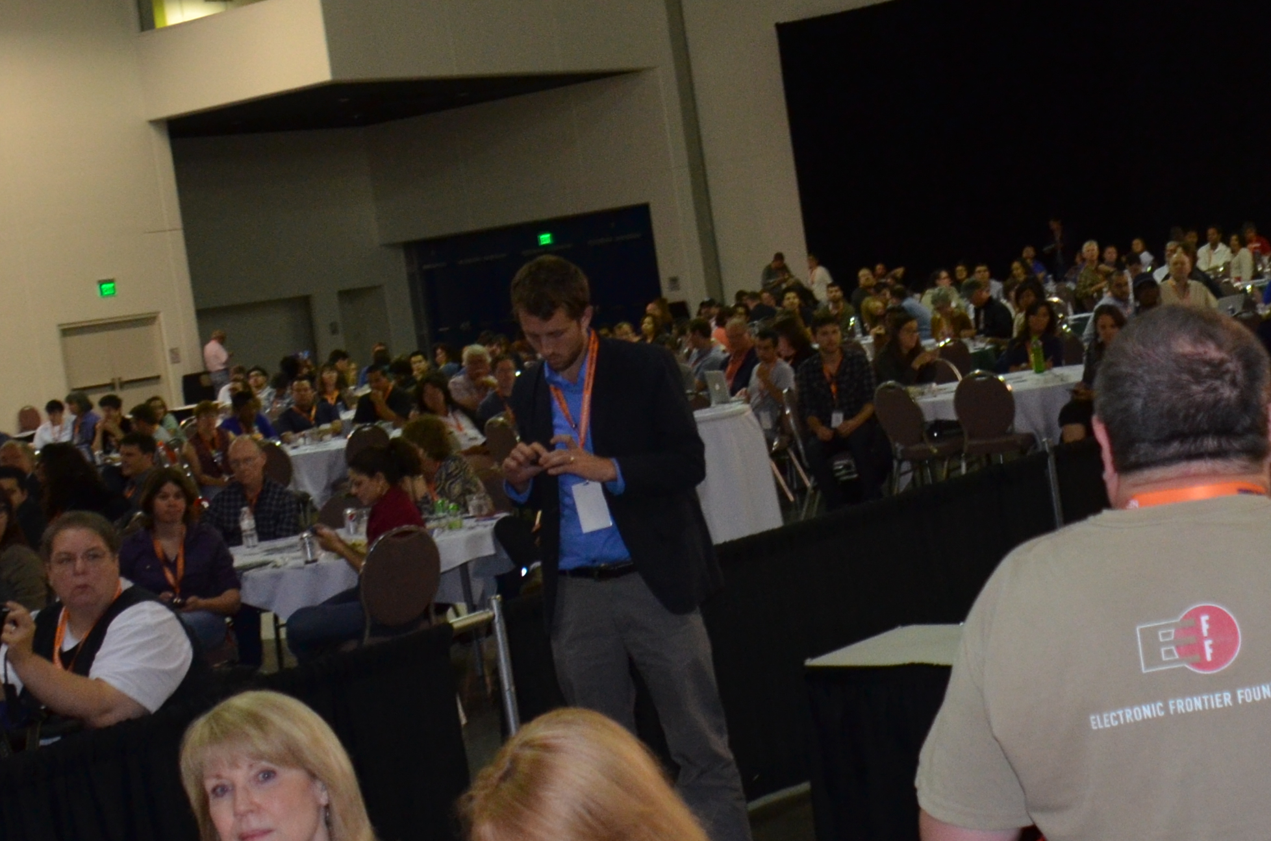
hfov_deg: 29.1
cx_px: 988
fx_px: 2396
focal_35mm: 68
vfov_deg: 19.9
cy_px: 321
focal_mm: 18
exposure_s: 1/60
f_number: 3.5
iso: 800
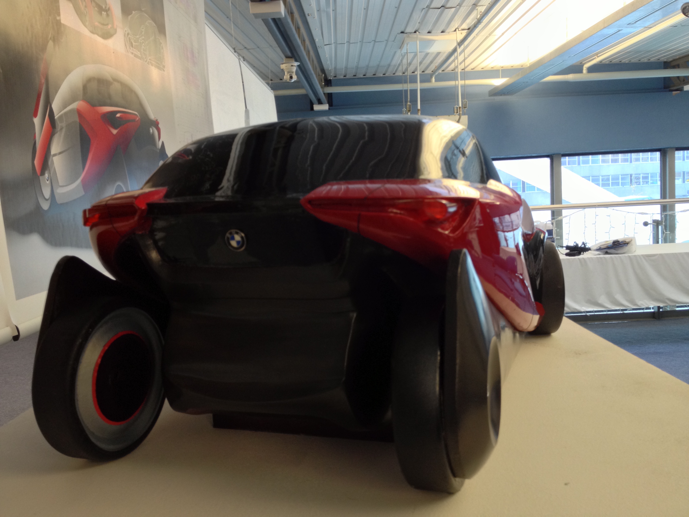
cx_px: 344
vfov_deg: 40.7
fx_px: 697
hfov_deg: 52.6
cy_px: 258
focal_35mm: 35
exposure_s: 1/20
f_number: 2.4
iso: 100
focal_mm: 4.28
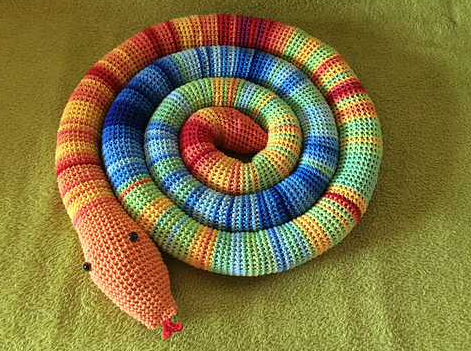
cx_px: 227
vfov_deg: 41.6
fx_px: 462
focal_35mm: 34
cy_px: 176
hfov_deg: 54.1
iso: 125
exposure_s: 1/25
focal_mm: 3.3
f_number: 2.4
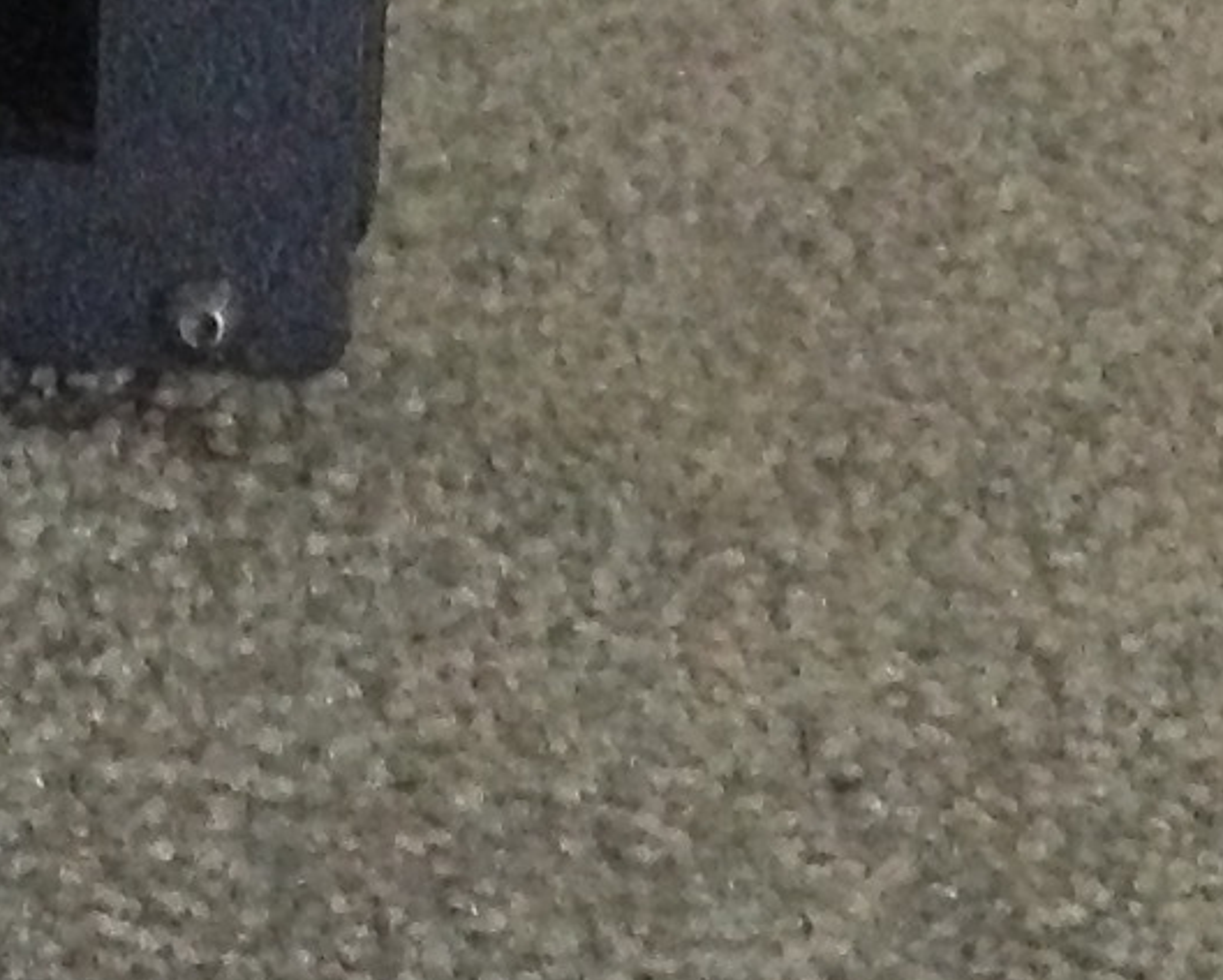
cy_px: -224
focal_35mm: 167
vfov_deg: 9.1
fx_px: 6049
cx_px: -1098
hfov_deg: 10.7
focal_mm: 4.28
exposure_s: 1/15
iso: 640
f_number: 2.4
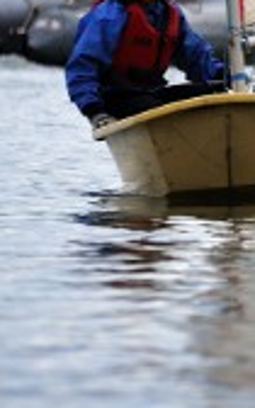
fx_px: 10775
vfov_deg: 2.2
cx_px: 850
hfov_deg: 1.3
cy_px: -12
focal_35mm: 969
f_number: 3.5
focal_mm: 200
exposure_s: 1/500
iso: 200
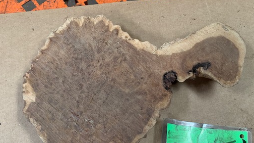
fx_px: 242
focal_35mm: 36
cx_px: 136
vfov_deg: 32.7
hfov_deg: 55.3
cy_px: 86
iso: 100
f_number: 1.8
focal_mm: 4.25
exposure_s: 1/92
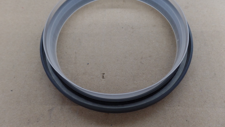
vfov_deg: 44.2
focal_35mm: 26
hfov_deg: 71.9
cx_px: 110
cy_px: 51
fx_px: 155
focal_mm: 4.1
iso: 160
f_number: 2.8
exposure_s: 1/30
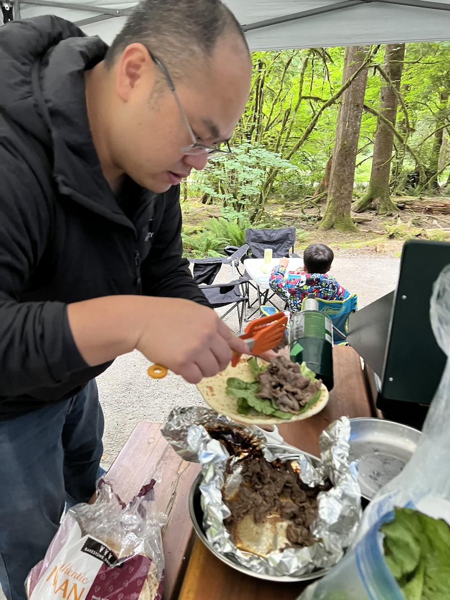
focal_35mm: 26
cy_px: 300
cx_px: 225
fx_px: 451
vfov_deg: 67.3
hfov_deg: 53.1
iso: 320
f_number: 1.5
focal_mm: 5.7
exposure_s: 1/60
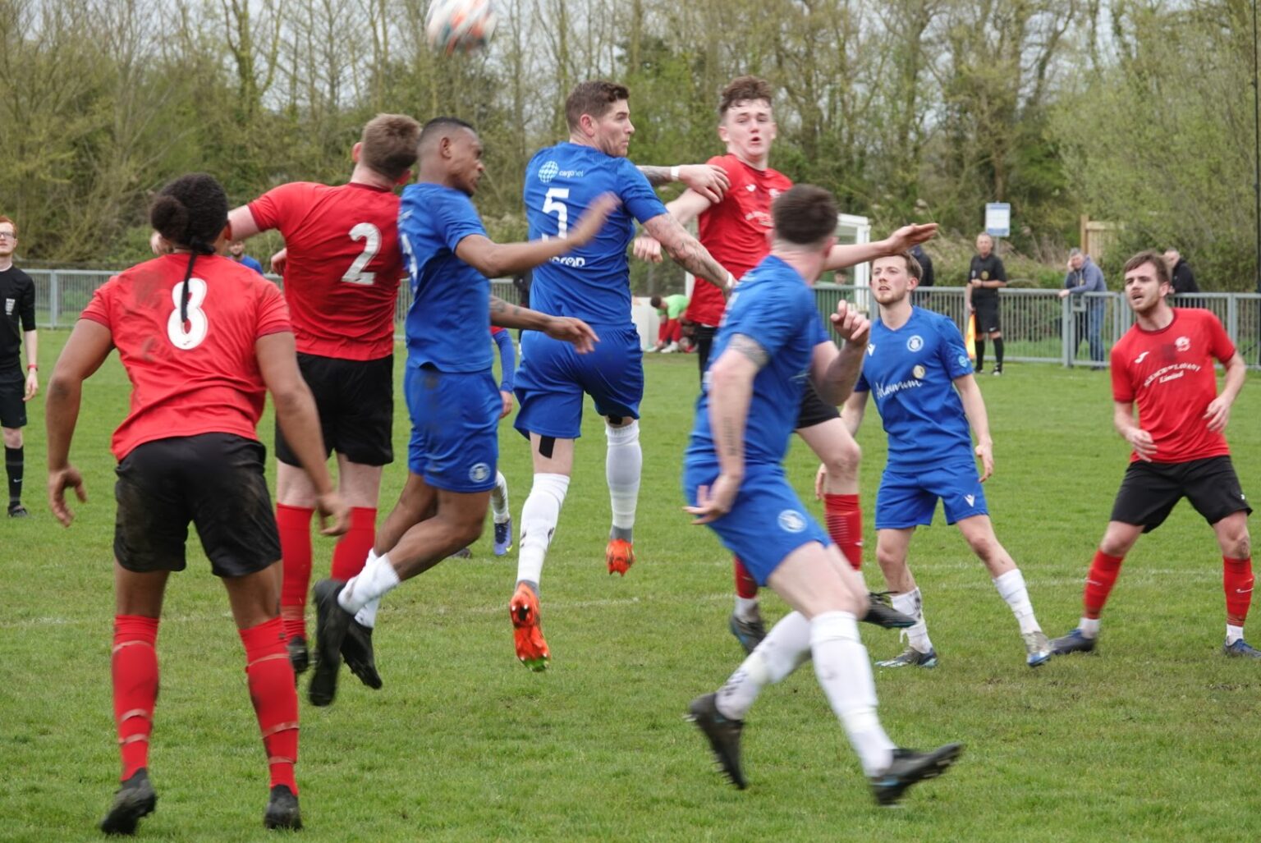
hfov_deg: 12.9
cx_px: 630
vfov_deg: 8.7
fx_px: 5574
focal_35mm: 159
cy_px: 422
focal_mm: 58.29
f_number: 4
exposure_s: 1/160
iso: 100
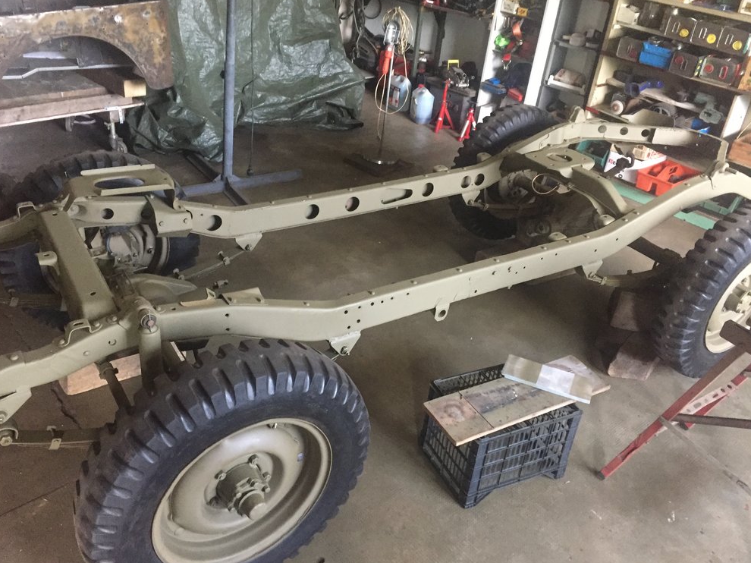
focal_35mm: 30
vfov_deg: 46.8
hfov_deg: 60.0
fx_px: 651
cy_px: 275
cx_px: 367
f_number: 2.2
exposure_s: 1/17
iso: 250
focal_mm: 4.15
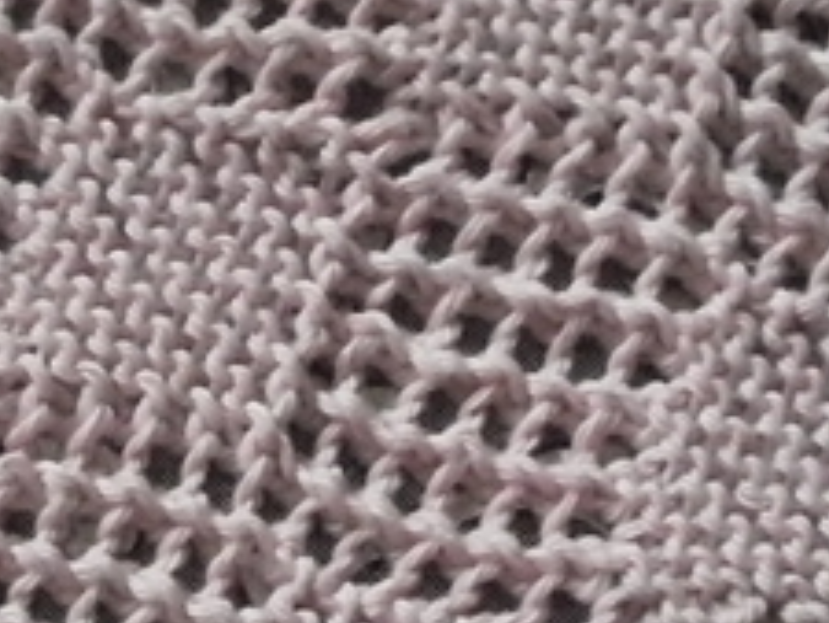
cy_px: 306
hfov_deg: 22.1
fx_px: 2109
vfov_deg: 16.8
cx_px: 265
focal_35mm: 88
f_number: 2.9
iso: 1600
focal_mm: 5.45
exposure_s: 1/100
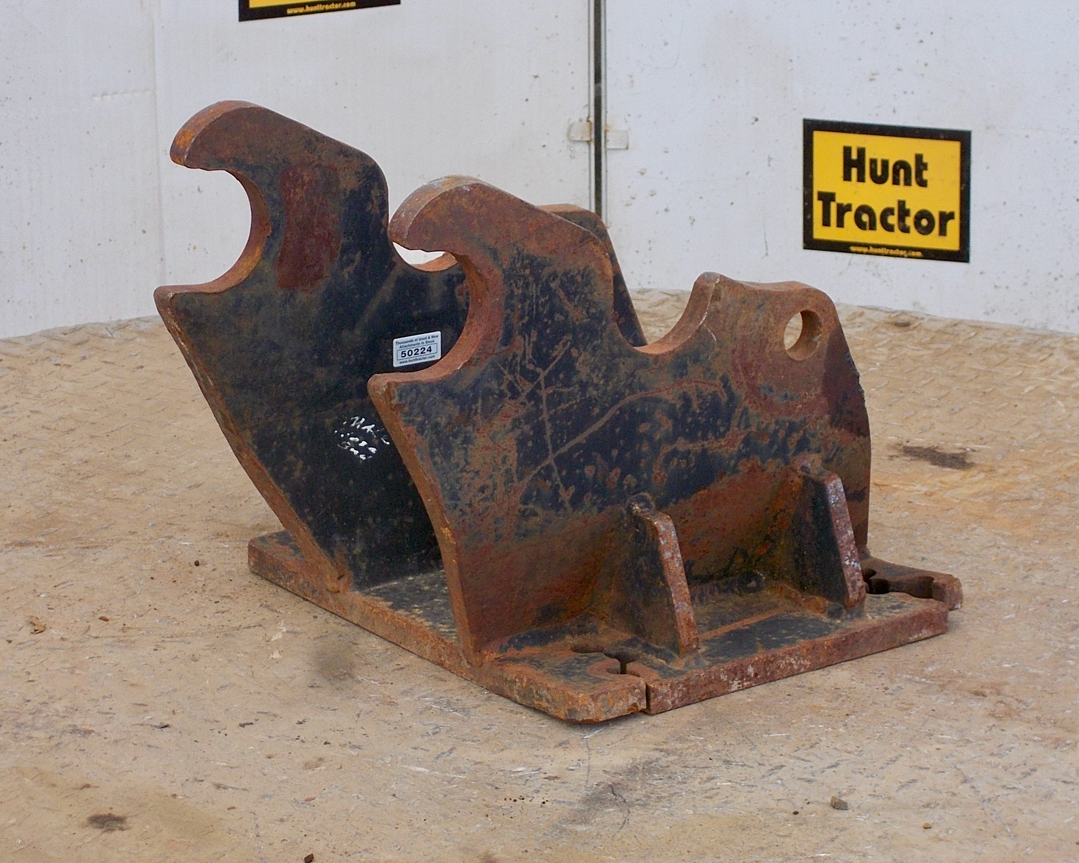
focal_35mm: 136
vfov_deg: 11.4
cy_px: 433
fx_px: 4343
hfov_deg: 14.2
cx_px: 553
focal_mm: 23
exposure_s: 1/60
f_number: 6.5
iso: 140
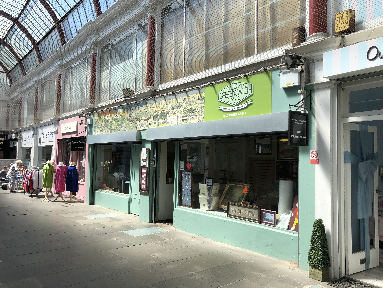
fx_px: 310
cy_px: 144
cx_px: 192
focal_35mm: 28
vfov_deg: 49.7
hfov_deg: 63.4
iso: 20
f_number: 1.8
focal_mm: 4
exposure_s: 1/716
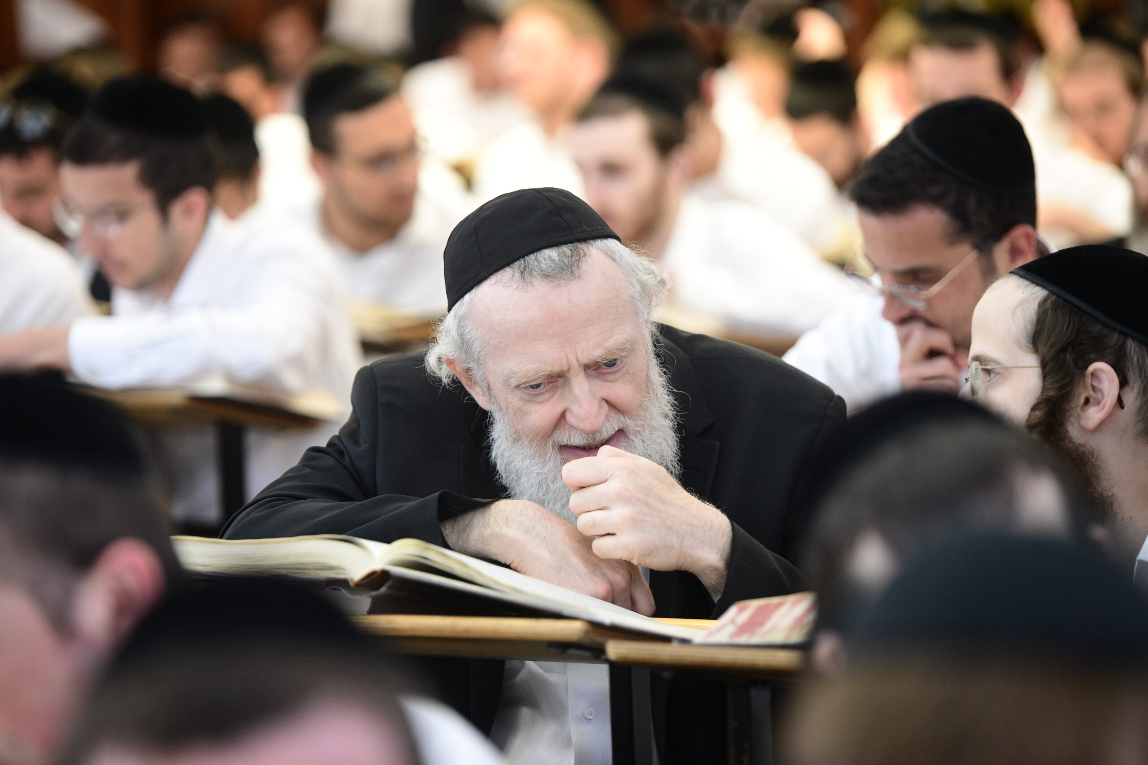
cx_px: 574
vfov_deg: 8.6
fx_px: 5102
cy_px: 382
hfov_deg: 12.8
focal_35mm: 160
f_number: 3.5
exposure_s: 1/400
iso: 2000
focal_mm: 160
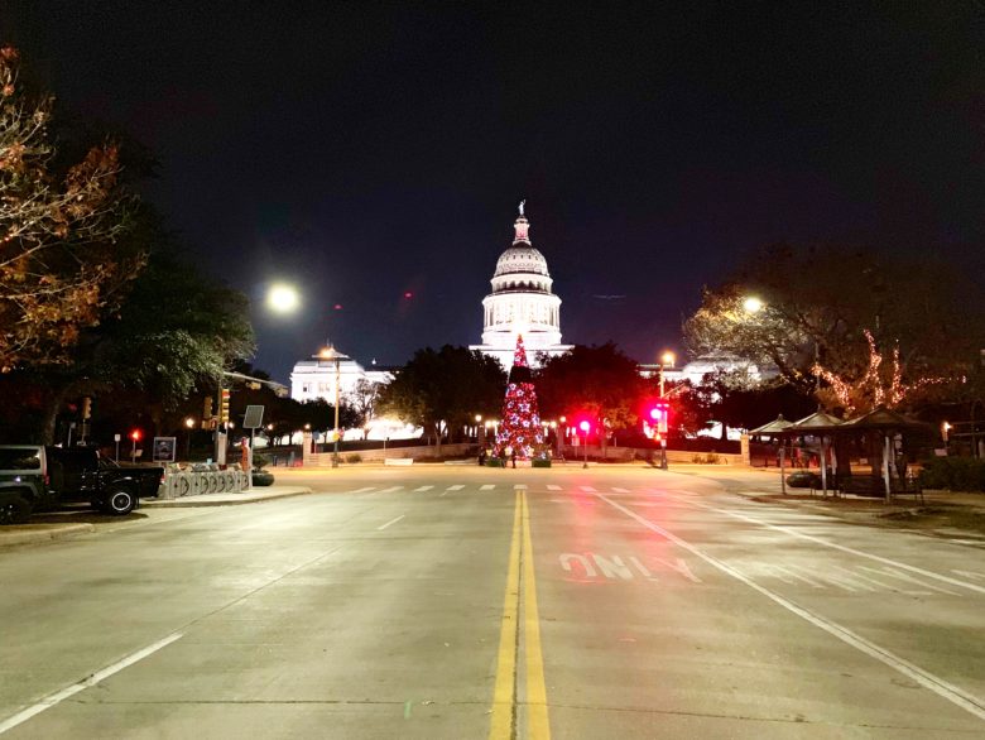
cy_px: 370
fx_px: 740
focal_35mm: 26
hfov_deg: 67.3
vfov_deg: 53.1
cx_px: 492
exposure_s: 1/20
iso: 640
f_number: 1.8
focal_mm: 4.25
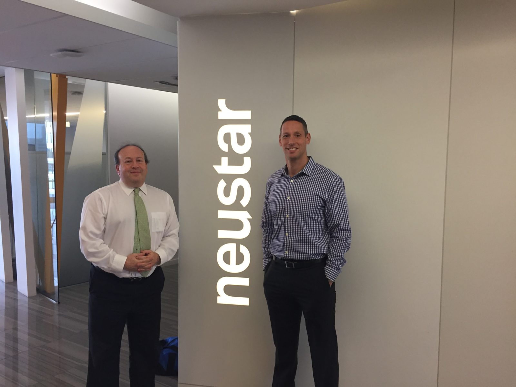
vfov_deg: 48.2
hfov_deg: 61.7
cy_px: 194
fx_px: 432
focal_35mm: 29
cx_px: 258
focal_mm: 4.15
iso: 125
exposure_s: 1/30
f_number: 2.2
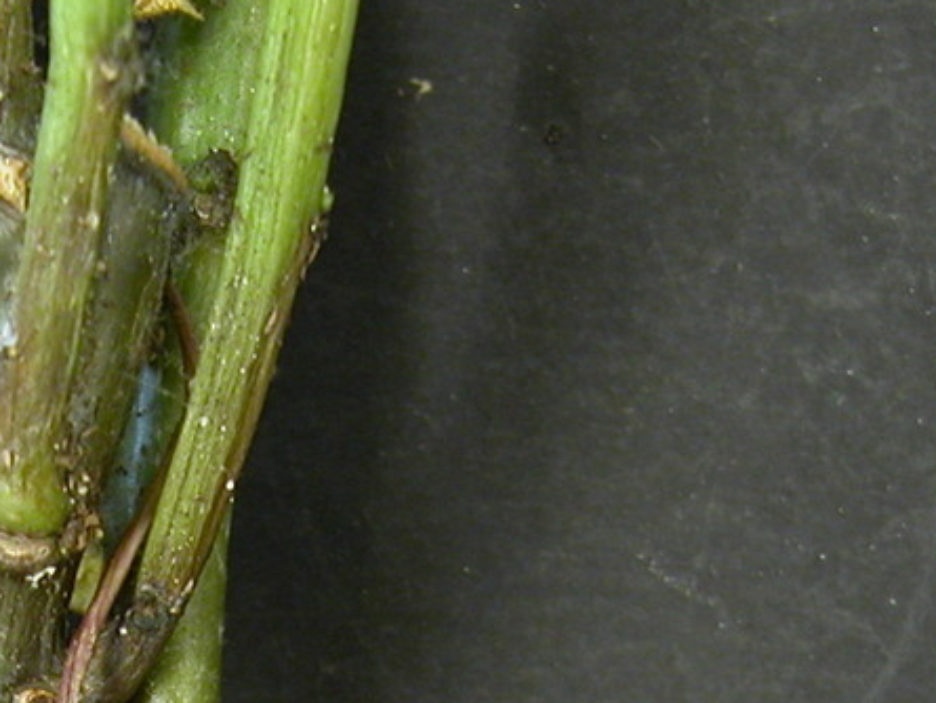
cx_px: 57
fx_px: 6437
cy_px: 1076
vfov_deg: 6.2
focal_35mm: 238
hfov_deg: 8.3
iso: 156
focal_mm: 17.8
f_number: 3.3
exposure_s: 1/4.3
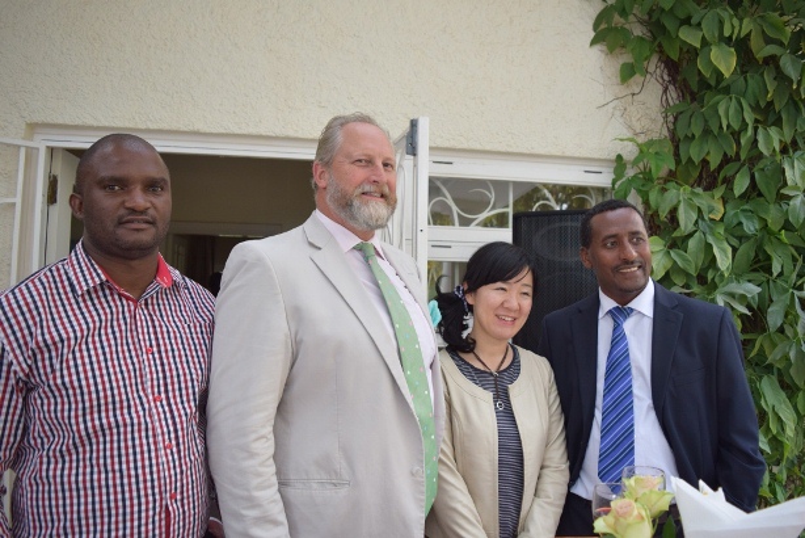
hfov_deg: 67.4
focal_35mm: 27
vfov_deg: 48.0
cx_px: 402
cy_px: 269
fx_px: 604
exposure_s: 1/60
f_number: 4
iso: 500
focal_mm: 18
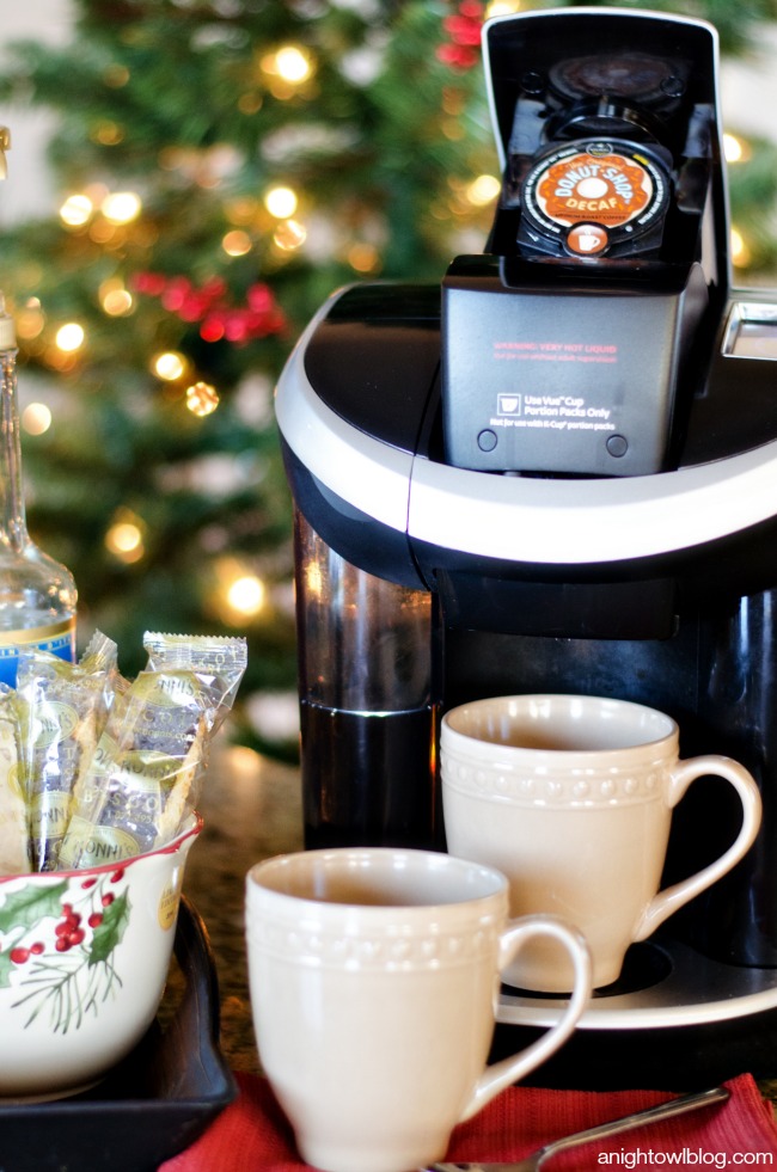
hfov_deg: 18.1
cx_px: 388
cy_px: 586
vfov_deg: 27.0
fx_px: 2438
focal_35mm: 75
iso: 1000
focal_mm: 50
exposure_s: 1/100
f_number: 2
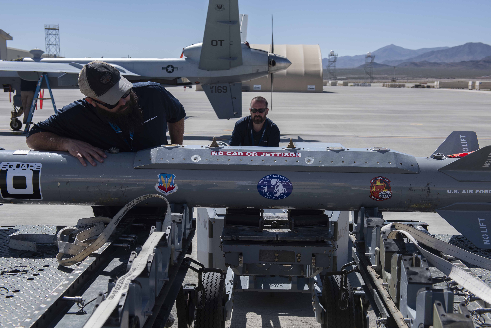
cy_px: 164
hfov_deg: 44.5
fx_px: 600
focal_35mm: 44
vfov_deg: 30.5
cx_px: 246
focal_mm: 44
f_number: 7.1
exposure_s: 1/1250
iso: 160
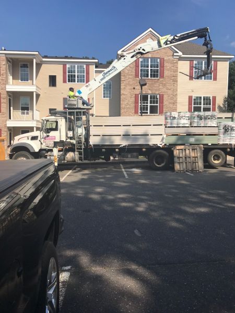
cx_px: 118
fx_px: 253
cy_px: 156
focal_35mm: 28
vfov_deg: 63.4
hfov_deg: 49.7
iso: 20
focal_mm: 3.99
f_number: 1.8
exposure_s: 1/2994
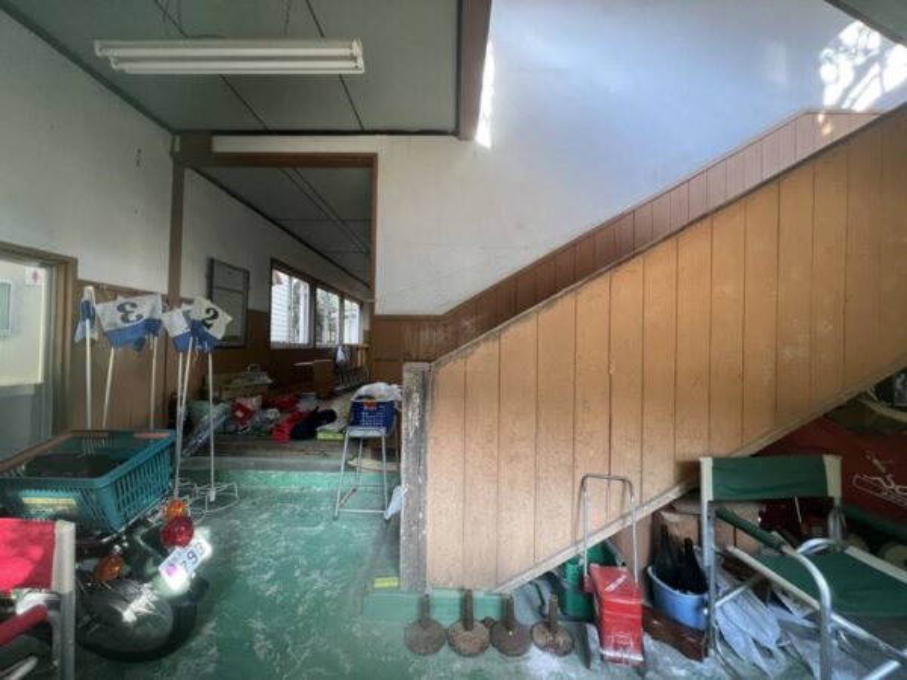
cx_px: 454
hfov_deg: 106.2
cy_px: 340
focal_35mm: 13
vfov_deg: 89.9
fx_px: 341
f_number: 1.8
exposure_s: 1/69
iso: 250
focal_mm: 1.57
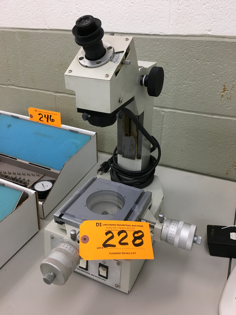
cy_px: 158
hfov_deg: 48.2
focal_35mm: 29
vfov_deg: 61.7
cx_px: 118
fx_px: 264
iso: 40
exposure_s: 1/30
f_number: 2.2
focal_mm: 4.15
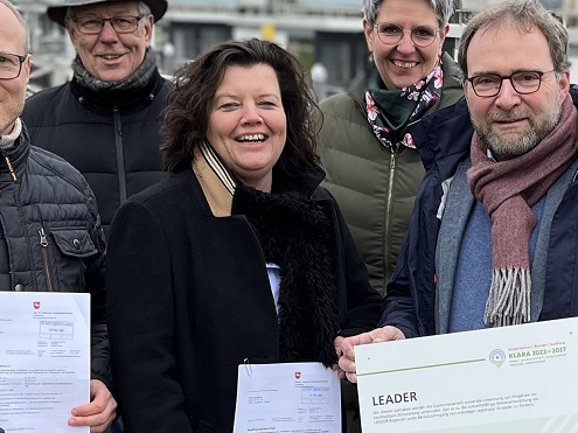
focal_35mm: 84
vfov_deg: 17.2
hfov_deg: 22.8
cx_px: 496
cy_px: 410
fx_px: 1402
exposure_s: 1/144
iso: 40
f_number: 1.6
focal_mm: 5.1
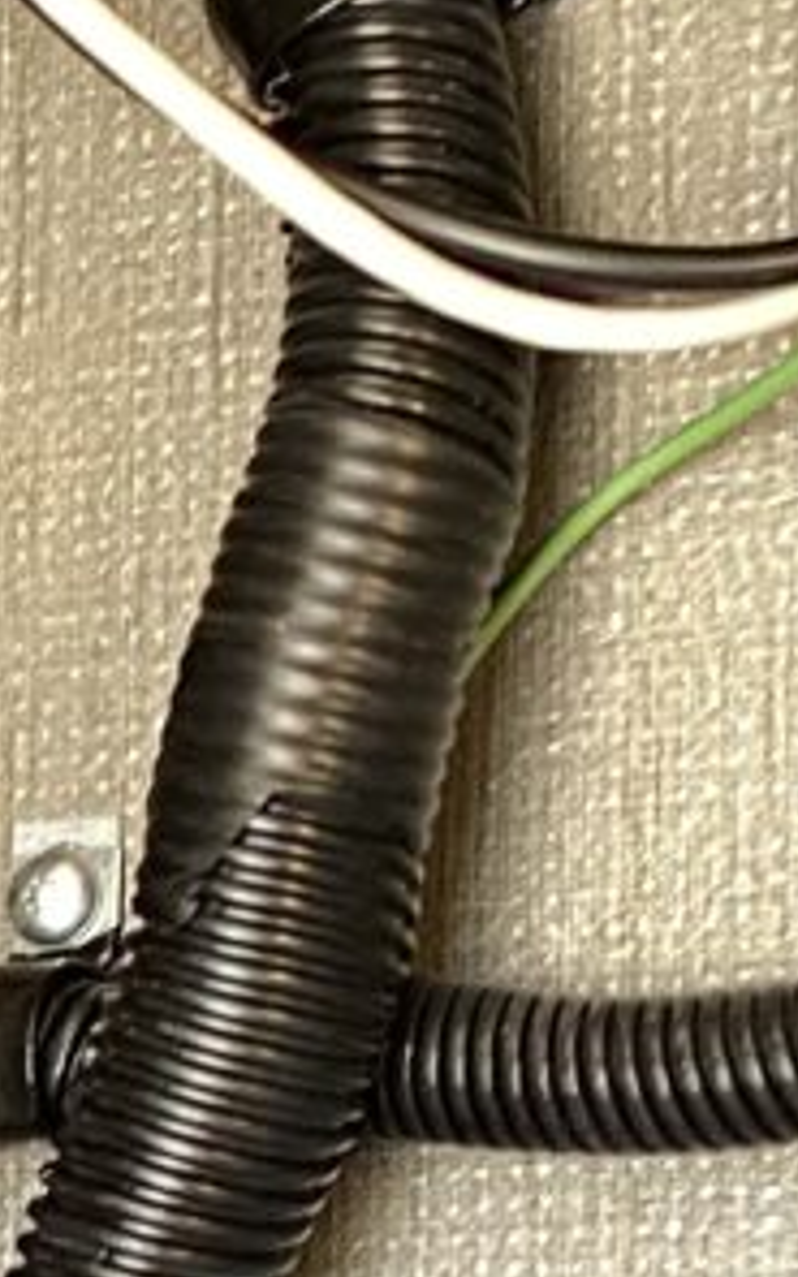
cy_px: 1678
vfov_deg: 10.7
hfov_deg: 5.7
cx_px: -2562
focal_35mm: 191
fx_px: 6646
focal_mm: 4.25
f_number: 1.8
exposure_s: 1/88
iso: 125
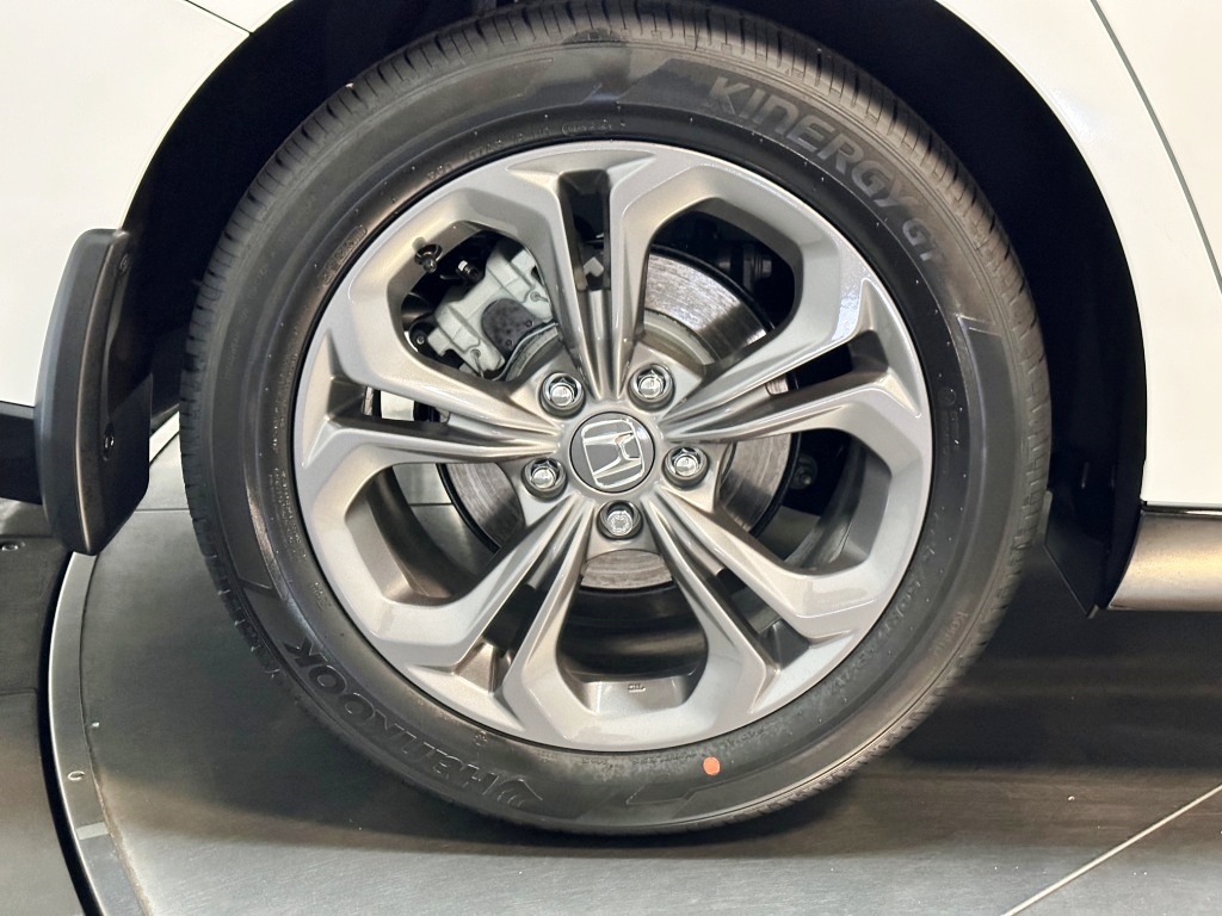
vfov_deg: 30.3
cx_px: 611
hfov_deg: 39.7
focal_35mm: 48
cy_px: 458
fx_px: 1694
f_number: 1.78
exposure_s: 1/30
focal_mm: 6.86
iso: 500
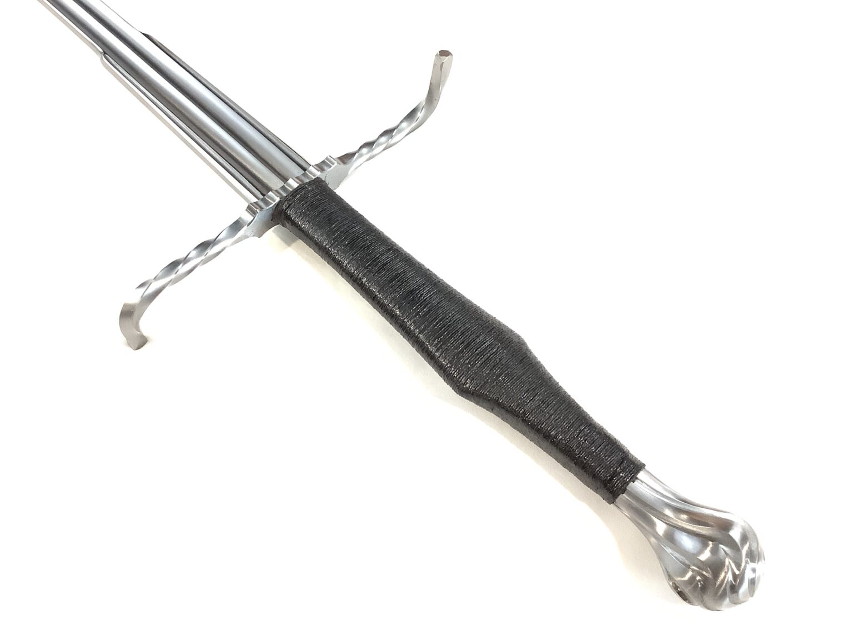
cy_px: 320
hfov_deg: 58.4
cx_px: 426
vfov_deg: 45.4
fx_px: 764
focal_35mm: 31
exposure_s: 1/60
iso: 250
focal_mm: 3.3
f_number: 2.4
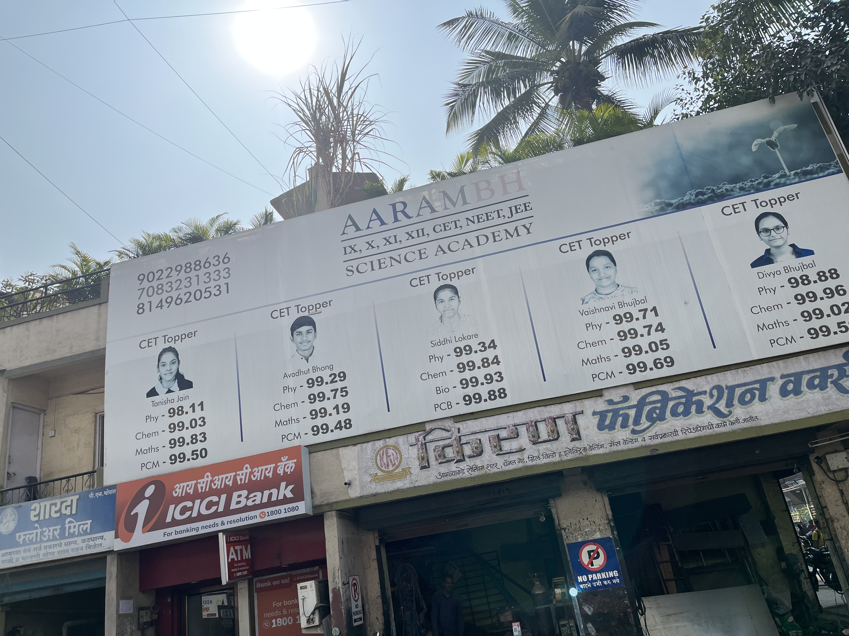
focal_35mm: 26
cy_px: 318
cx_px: 424
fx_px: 638
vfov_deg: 53.1
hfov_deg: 67.3
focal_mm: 5.1
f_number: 1.6
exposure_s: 1/4484
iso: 50
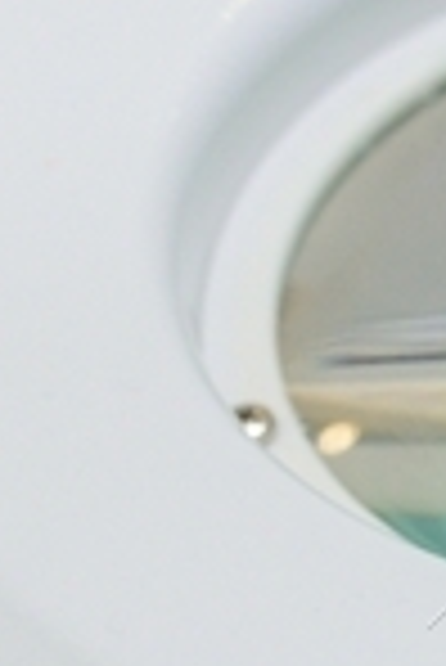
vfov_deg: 9.6
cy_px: 932
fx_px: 3875
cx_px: 739
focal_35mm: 209
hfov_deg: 6.5
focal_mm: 35
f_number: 4.5
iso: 1250
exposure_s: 1/160
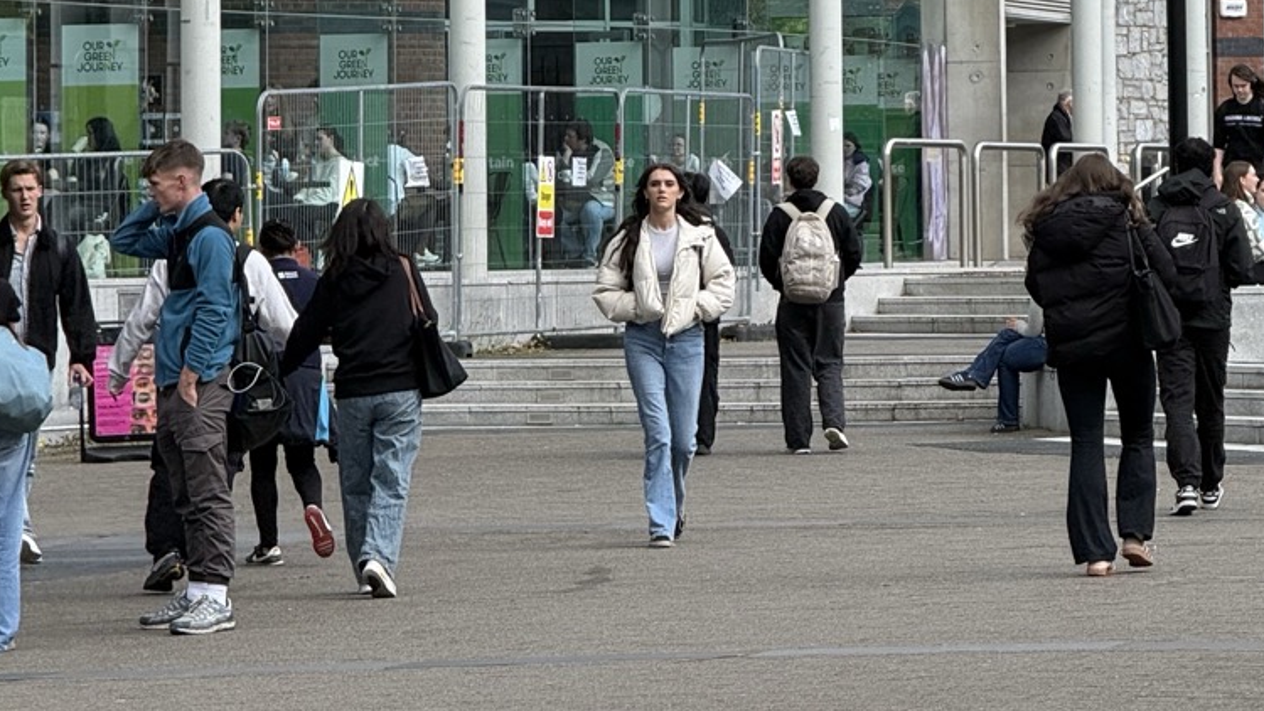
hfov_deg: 9.7
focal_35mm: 223
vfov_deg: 5.4
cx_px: 774
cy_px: -204
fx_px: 7475
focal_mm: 15.66
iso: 64
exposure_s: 1/820
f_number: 2.8
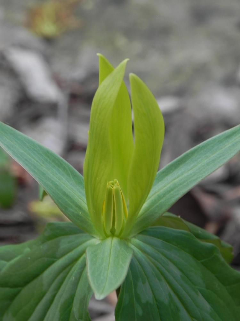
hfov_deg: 9.2
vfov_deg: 12.2
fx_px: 1498
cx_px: 120
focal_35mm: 162
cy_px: 160
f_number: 4.5
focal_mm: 28.8
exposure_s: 1/92.1
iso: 160
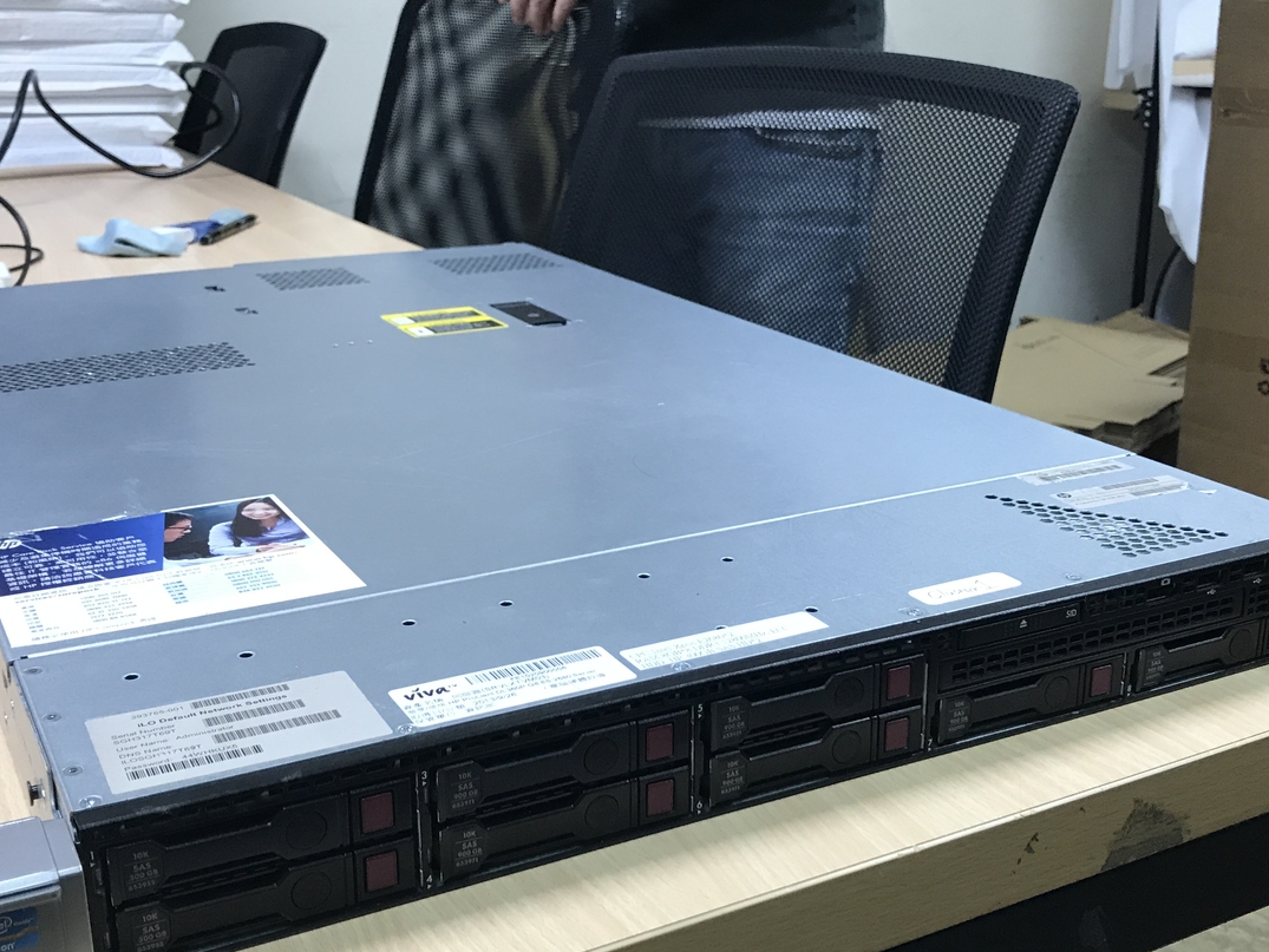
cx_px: 629
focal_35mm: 42
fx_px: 1540
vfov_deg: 34.4
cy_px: 482
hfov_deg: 44.8
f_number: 1.8
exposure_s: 1/30
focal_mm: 3.99
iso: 40
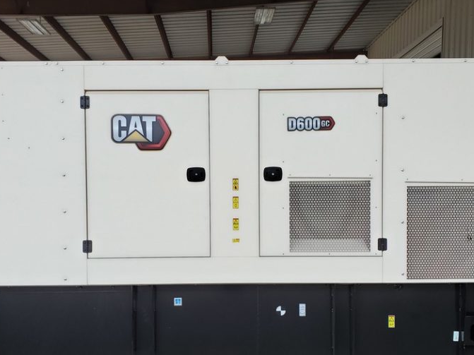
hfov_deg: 49.0
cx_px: 235
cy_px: 210
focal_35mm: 38
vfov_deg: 37.6
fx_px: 520
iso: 50
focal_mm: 4.3
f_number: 2.4
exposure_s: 1/130
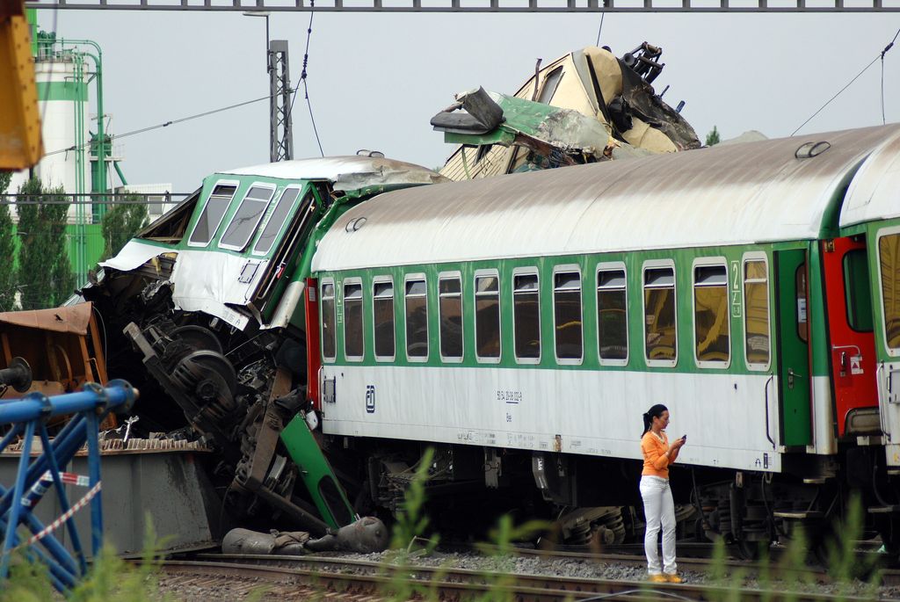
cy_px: 301
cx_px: 450
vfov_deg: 6.8
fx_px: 5067
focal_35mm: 202
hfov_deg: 10.1
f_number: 4.5
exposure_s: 1/500
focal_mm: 135
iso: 320
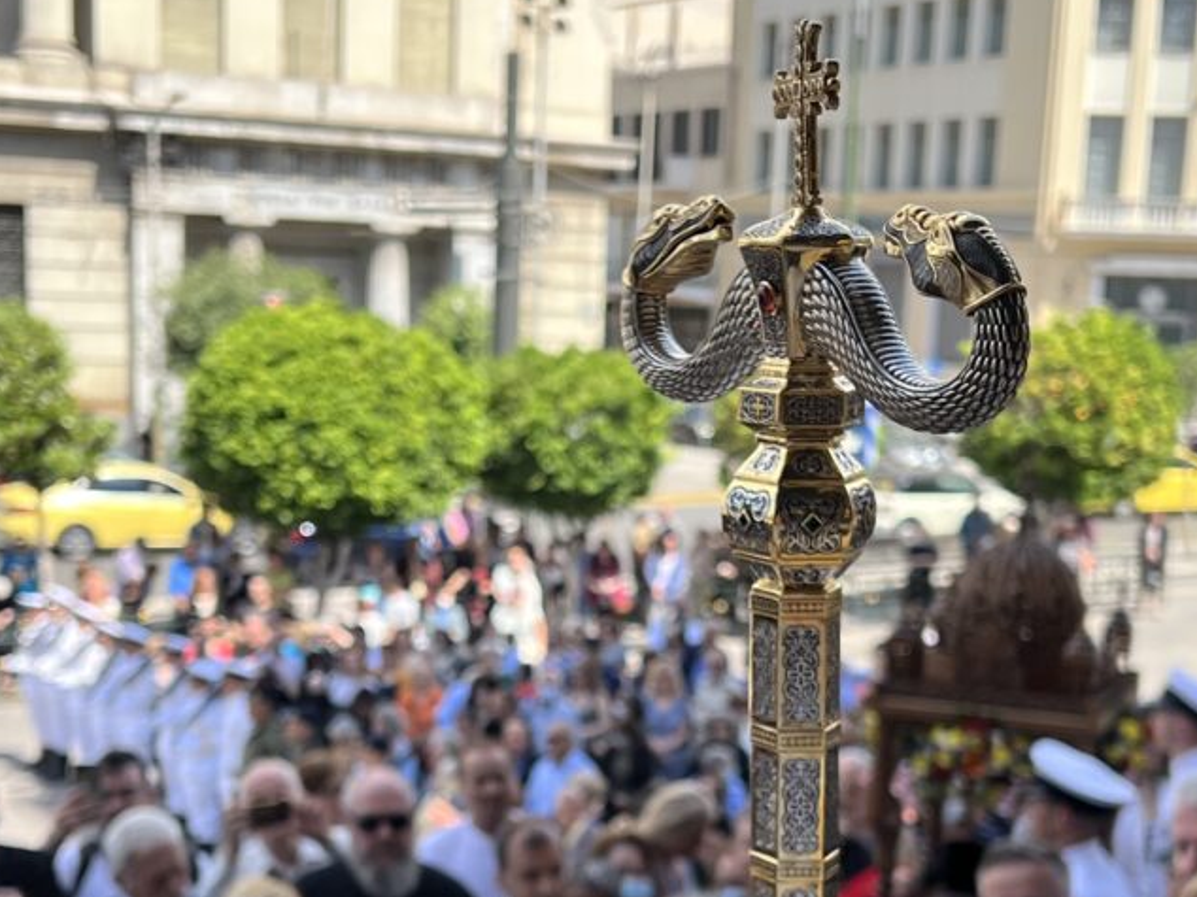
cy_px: 699
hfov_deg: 30.7
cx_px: 623
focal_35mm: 63
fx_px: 2178
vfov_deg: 23.0
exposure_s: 1/2008
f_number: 1.5
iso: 50
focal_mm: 5.7
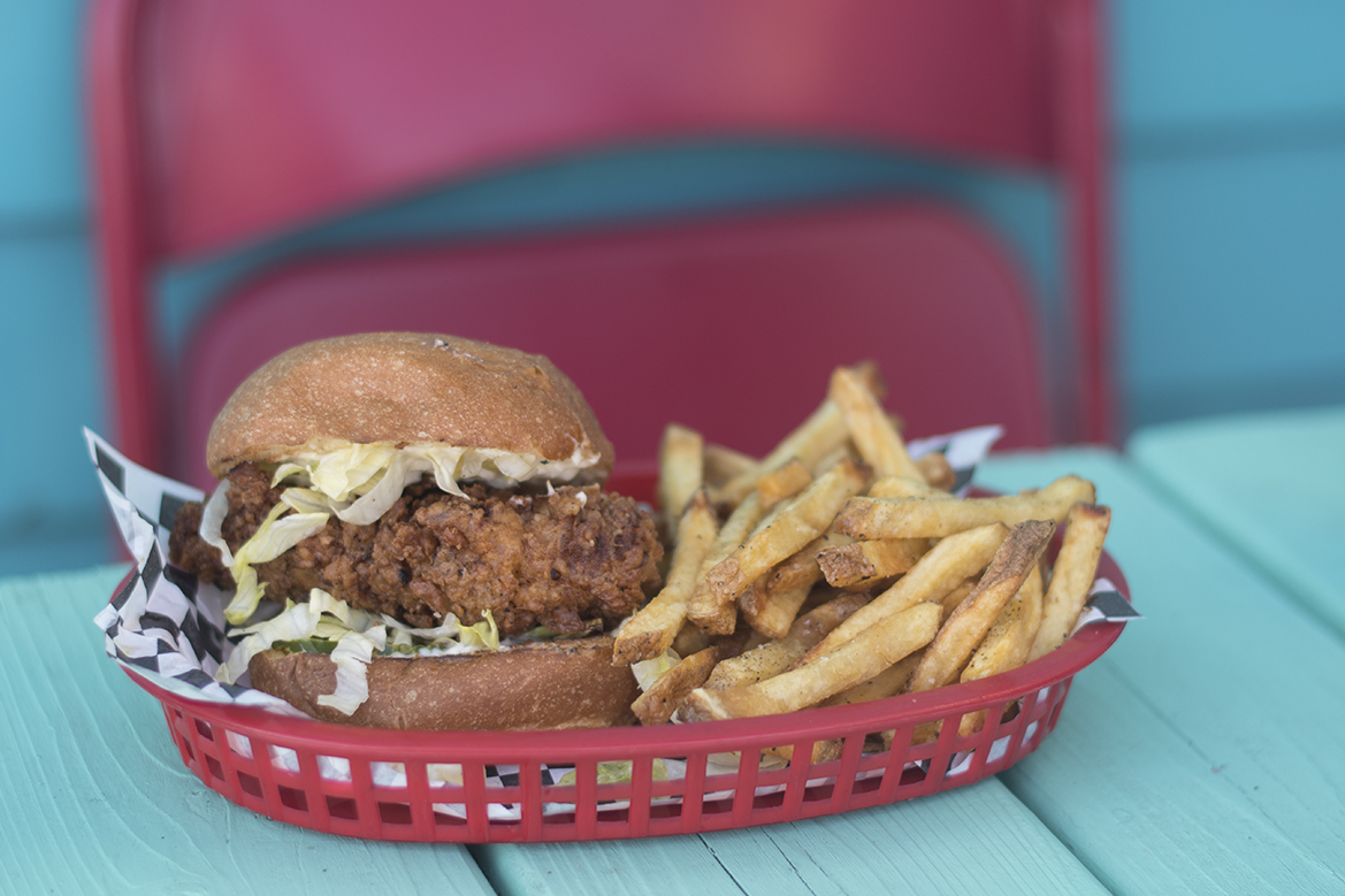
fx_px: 2876
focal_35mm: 77
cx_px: 658
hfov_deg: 26.3
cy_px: 437
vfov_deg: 17.7
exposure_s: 1/500
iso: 100
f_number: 1.8
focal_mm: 50
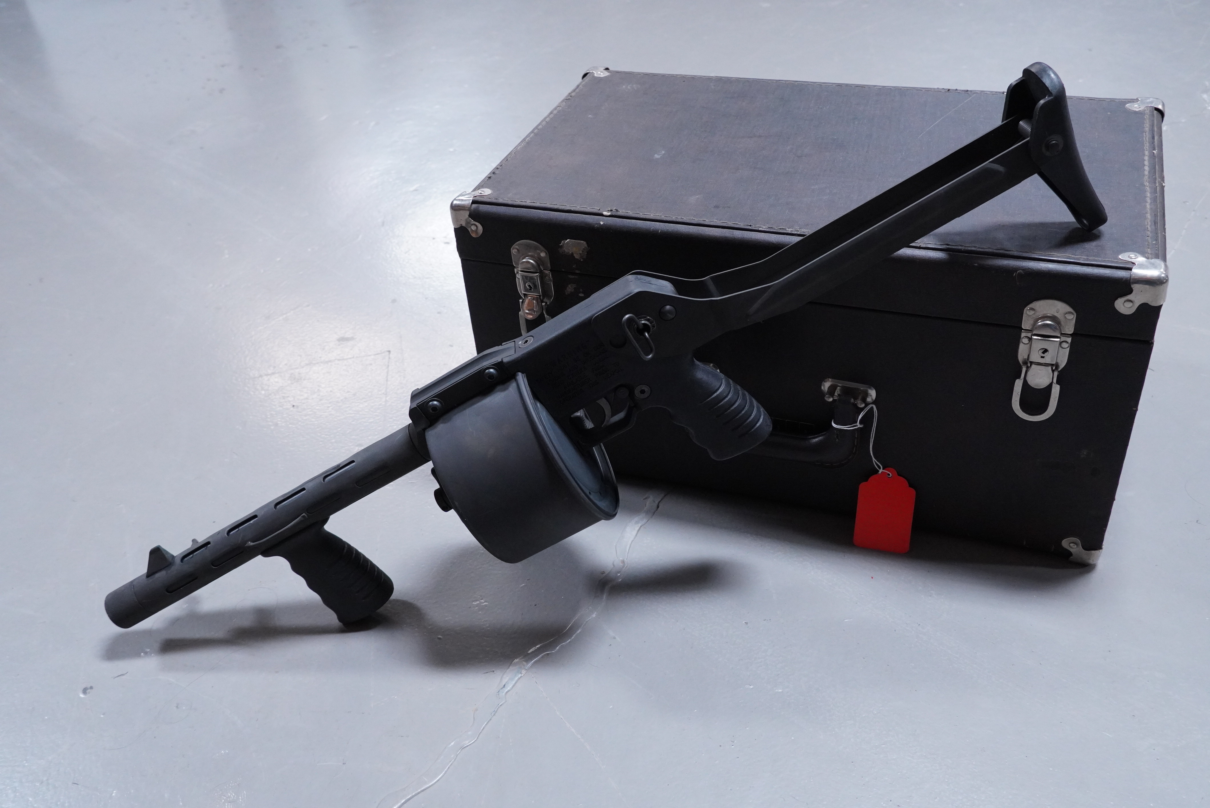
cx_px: 605
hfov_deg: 57.2
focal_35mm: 33
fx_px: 1110
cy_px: 404
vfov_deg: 40.0
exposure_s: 1/125
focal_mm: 22
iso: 2500
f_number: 5.6
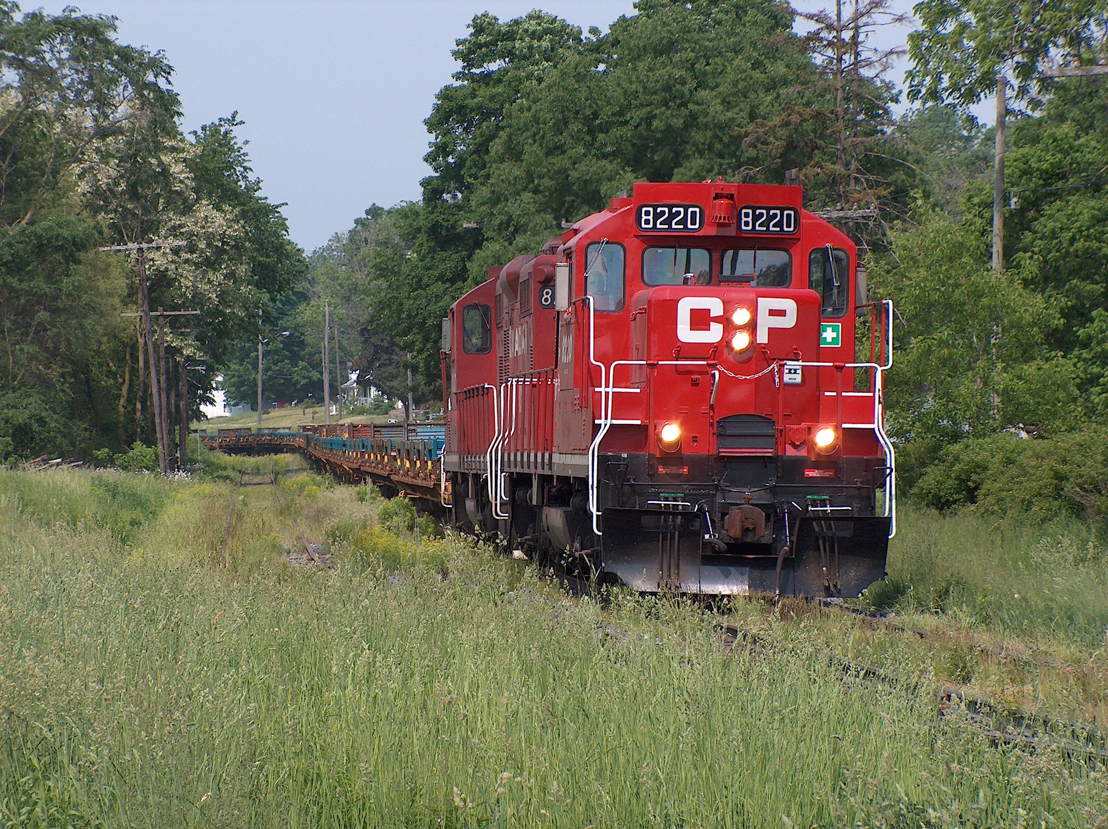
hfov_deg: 10.6
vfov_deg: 8.0
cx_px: 554
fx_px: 5949
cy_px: 414
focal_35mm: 186
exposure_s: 1/781
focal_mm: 38.22
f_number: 5.09
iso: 200
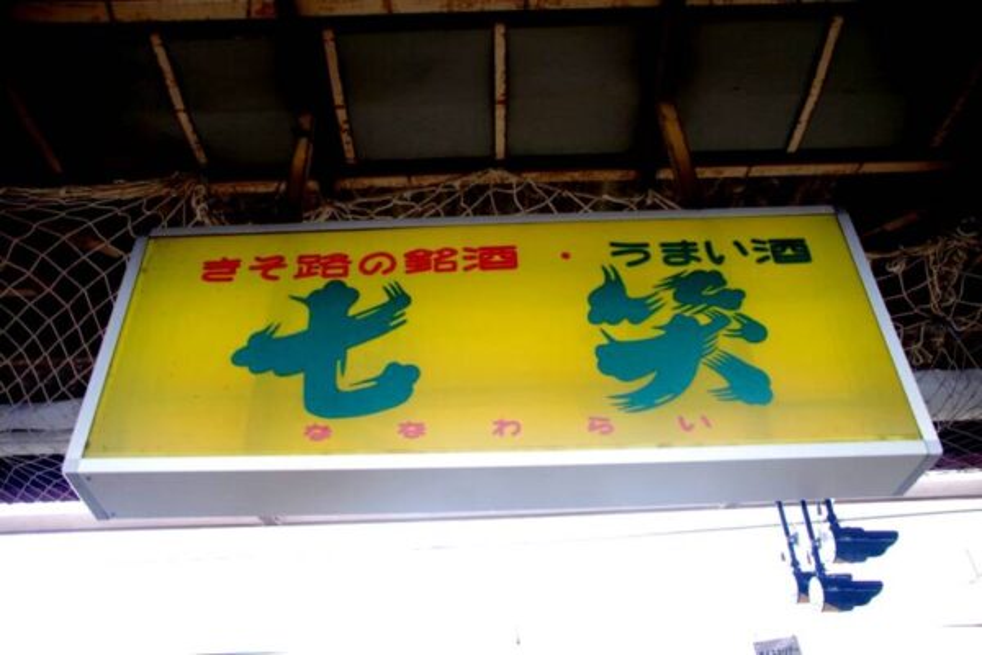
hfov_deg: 61.9
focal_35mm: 30
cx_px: 491
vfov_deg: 43.6
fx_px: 818
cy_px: 328
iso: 400
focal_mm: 20
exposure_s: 1/50
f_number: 3.5
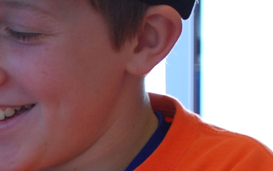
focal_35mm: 311
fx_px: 2314
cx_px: -300
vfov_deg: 4.1
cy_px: 416
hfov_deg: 6.5
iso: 400
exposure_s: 1/40
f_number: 5.3
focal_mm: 40
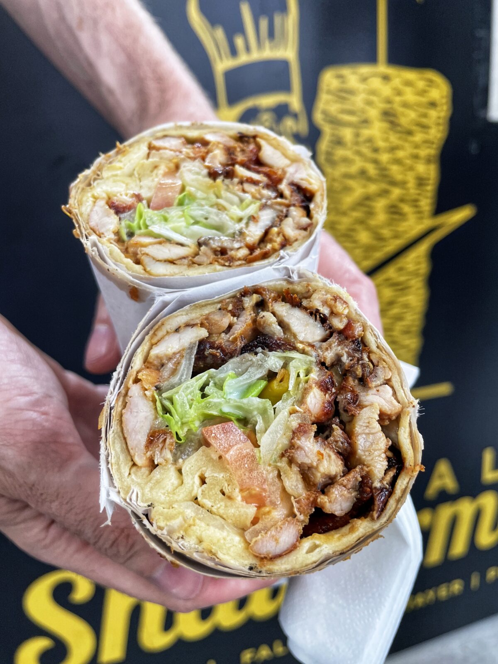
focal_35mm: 26
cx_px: 249
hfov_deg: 53.1
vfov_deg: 67.3
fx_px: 499
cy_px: 332
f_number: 1.6
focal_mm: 4.2
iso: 100
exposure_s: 1/100
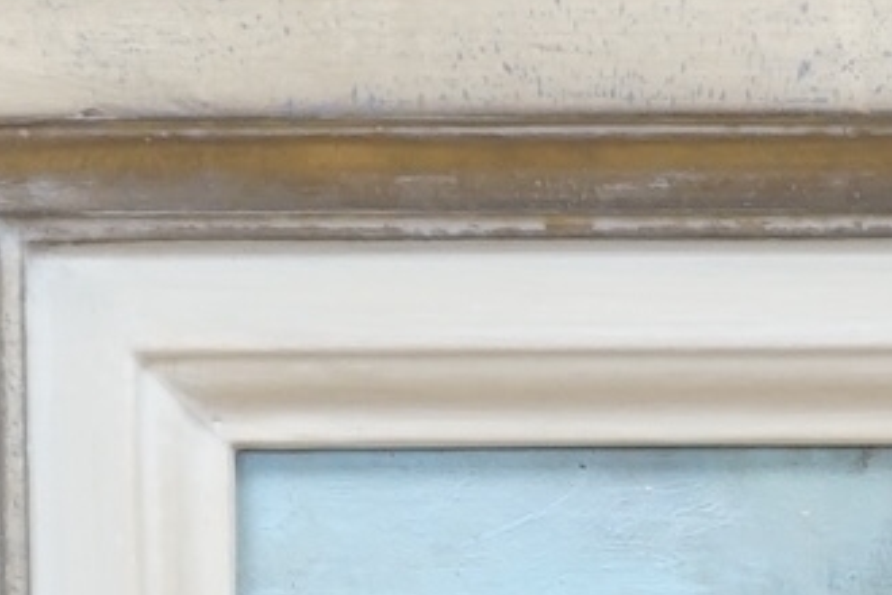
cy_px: 1532
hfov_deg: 7.4
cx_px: 1011
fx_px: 6838
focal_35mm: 276
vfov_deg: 4.8
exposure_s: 1/60
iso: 500
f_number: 3.5
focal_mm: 30
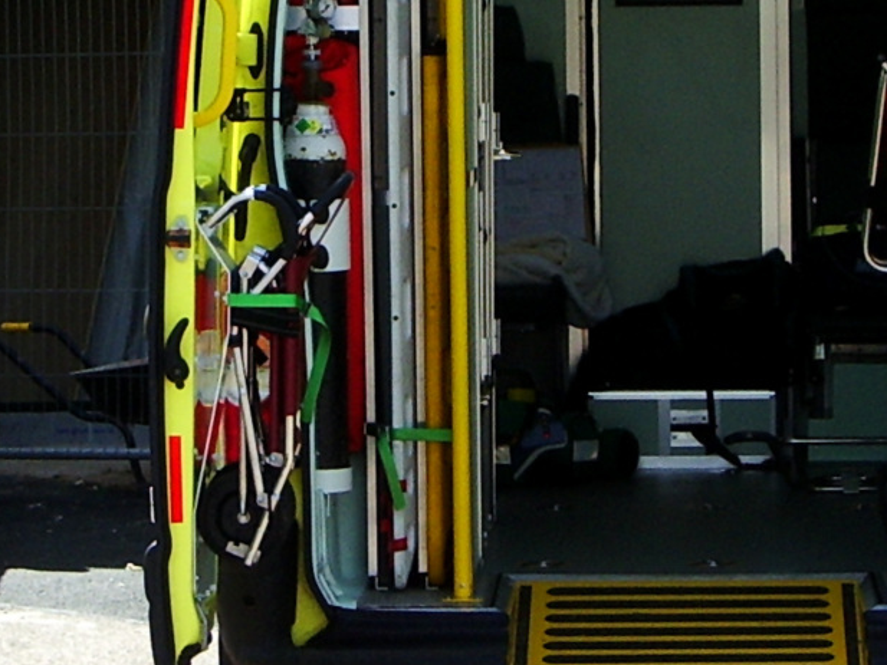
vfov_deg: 6.2
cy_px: 184
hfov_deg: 8.3
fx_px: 6125
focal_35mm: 239
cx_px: 408
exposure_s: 1/160
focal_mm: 14.6
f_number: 7
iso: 100
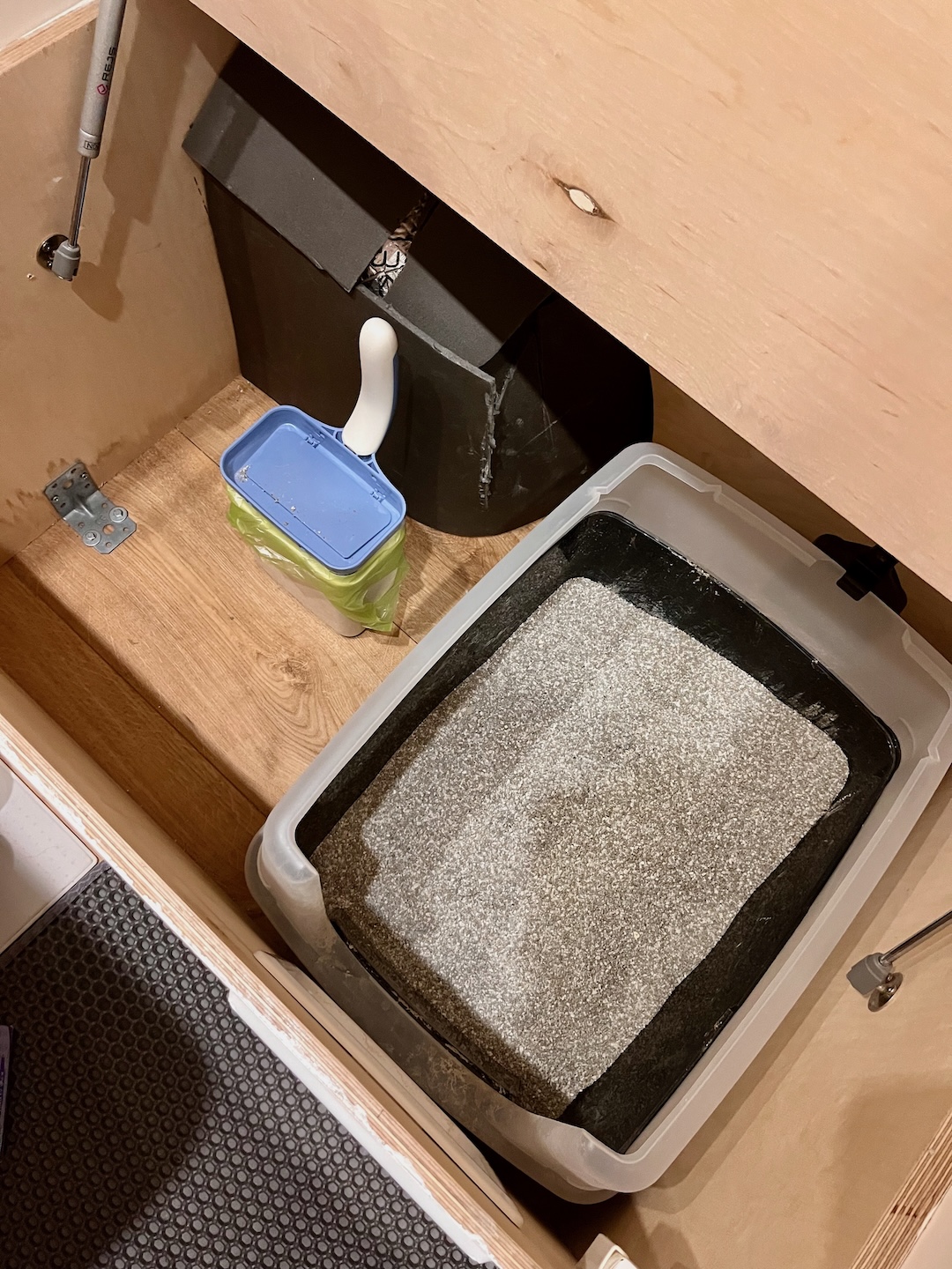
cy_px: 634
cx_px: 476
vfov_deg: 67.3
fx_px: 953
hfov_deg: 53.1
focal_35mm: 26
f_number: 1.6
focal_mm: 5.1
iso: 500
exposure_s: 1/49
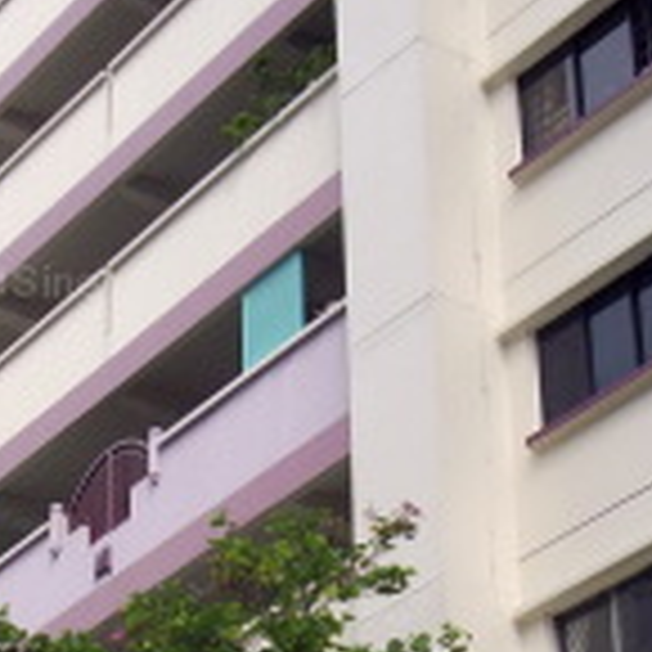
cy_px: 737
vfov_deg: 13.7
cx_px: 175
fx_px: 2642
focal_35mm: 124
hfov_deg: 14.0
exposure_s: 1/200
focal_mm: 6.2
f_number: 5.6
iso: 80
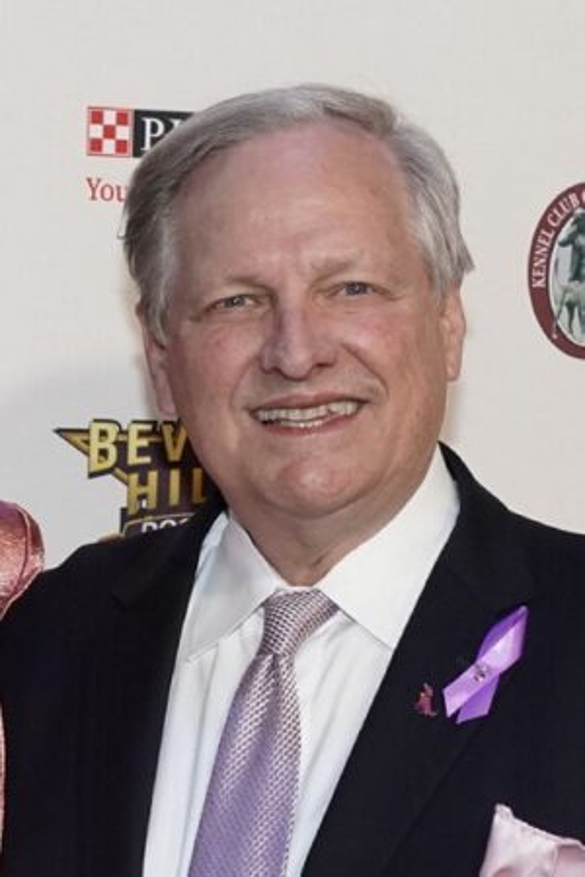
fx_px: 951
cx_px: 292
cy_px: 438
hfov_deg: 34.2
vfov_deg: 49.6
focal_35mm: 39
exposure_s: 1/160
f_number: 5.6
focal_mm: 39
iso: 3200
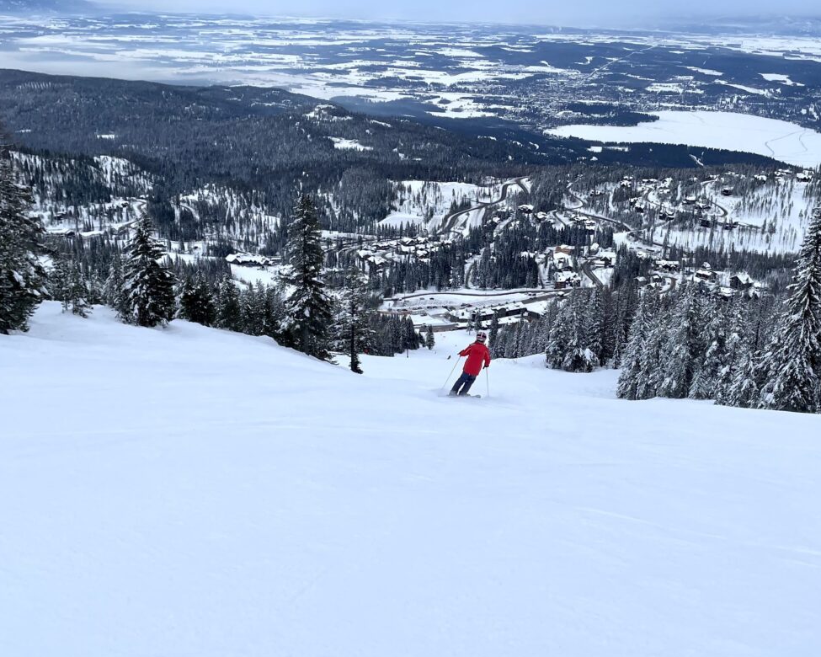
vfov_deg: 37.3
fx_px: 972
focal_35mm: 40
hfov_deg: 45.5
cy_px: 336
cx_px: 505
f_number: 1.6
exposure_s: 1/1221
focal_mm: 4.2
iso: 32
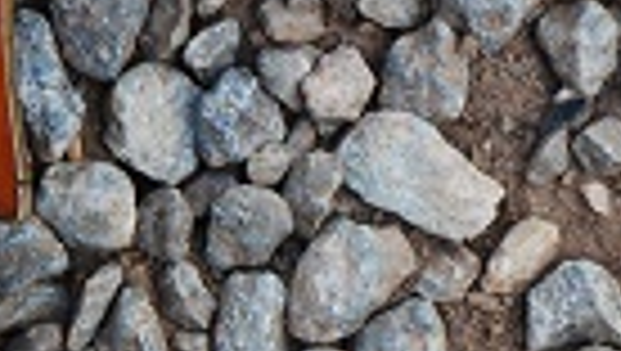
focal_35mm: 301
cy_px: -304
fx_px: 4962
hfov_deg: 7.1
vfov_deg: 4.0
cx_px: 742
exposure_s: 1/100
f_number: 5
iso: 200
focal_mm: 44
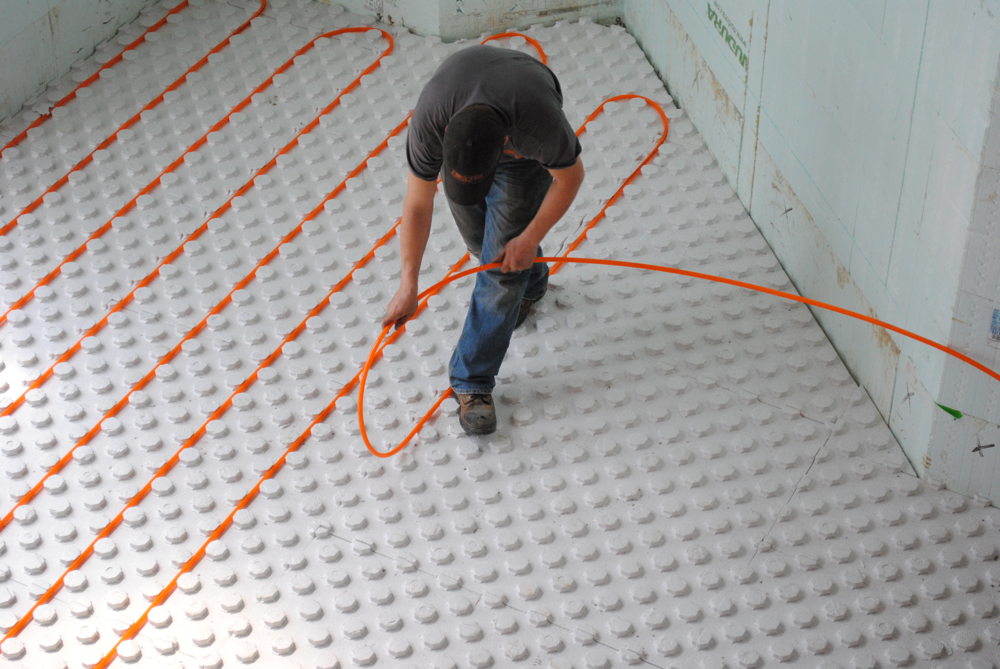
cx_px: 500
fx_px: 2294
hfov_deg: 24.6
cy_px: 334
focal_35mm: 82
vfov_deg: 16.6
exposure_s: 1/160
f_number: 5.6
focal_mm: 55
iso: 800
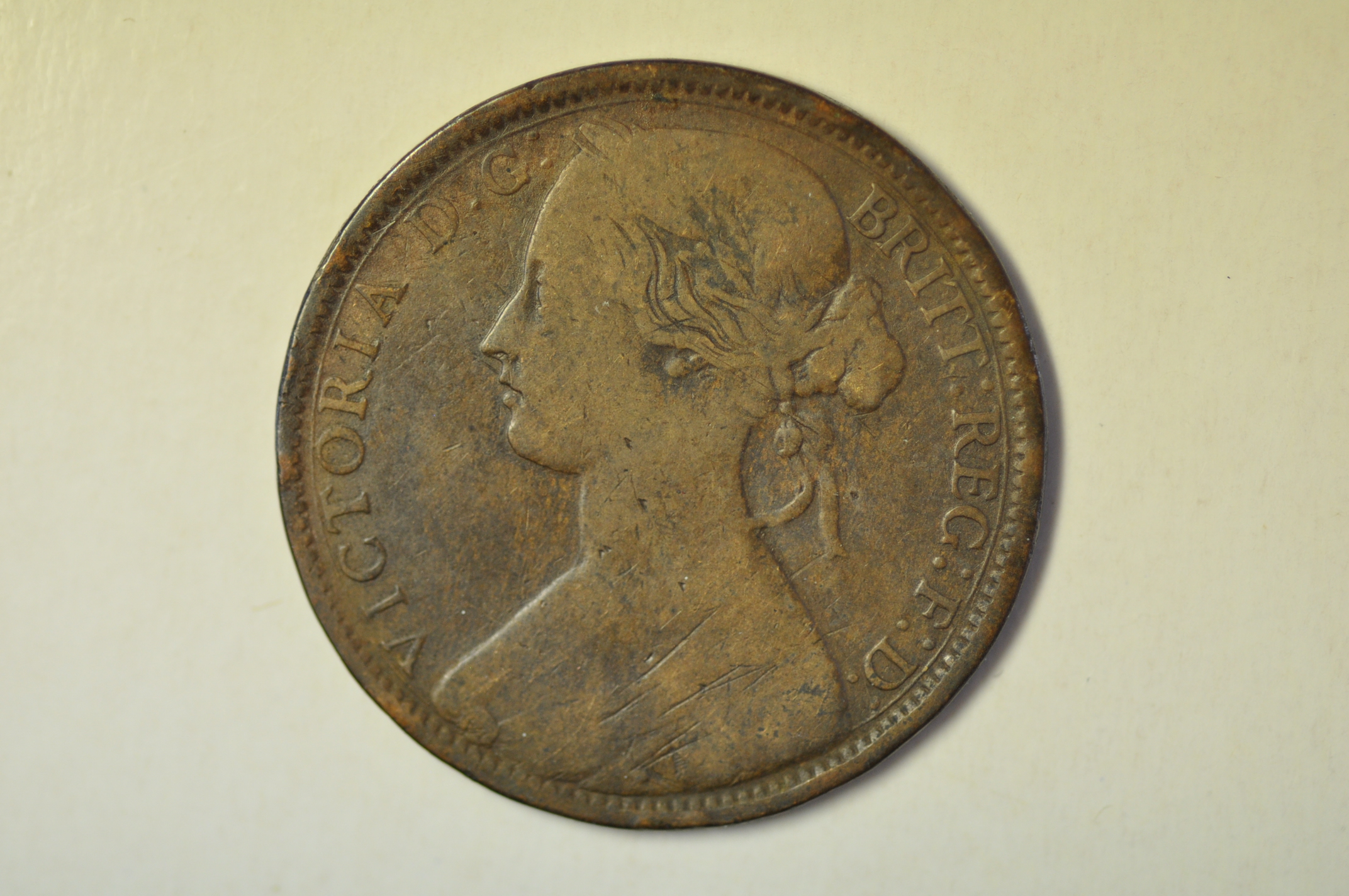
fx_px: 3368
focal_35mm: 90
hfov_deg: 22.6
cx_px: 674
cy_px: 448
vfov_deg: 15.2
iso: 640
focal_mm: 60
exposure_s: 1/250
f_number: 4
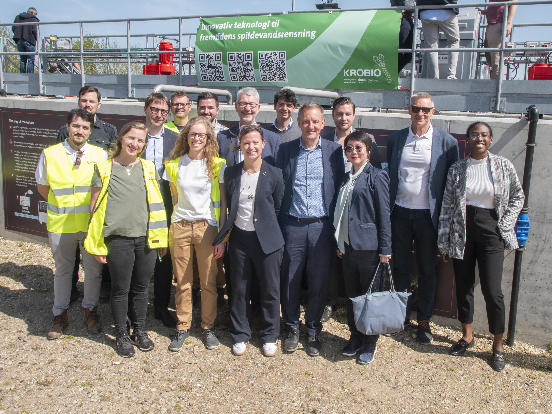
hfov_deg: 63.4
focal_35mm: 28
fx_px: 446
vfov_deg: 49.7
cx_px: 276
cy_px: 207
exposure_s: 1/100
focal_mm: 14
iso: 200
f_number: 15
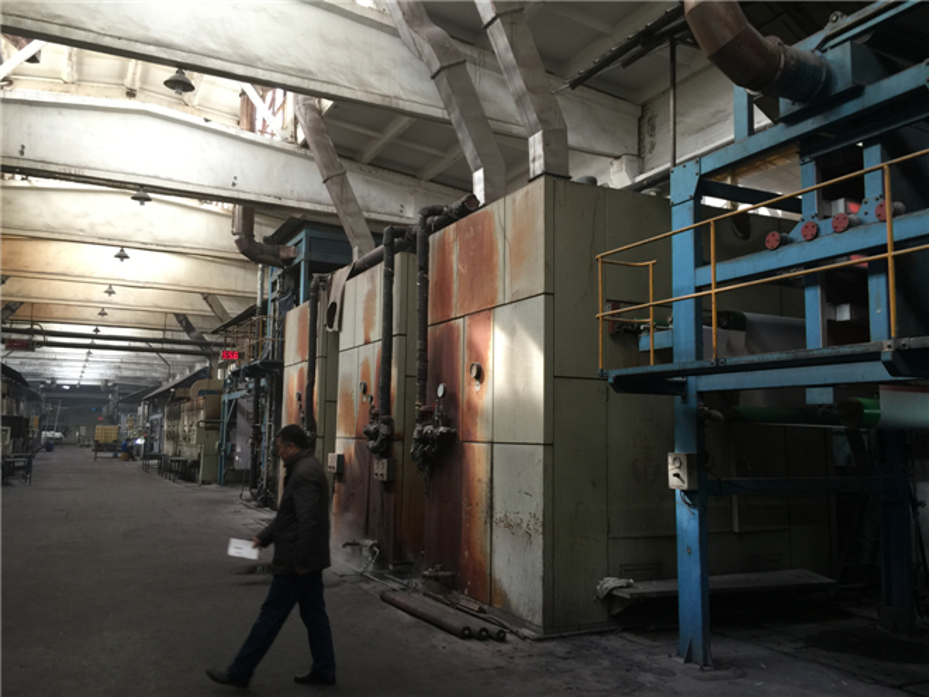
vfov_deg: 48.2
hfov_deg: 61.7
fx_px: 778
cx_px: 464
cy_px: 348
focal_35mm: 29
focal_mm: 4.15
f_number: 2.2
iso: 32
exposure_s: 1/15
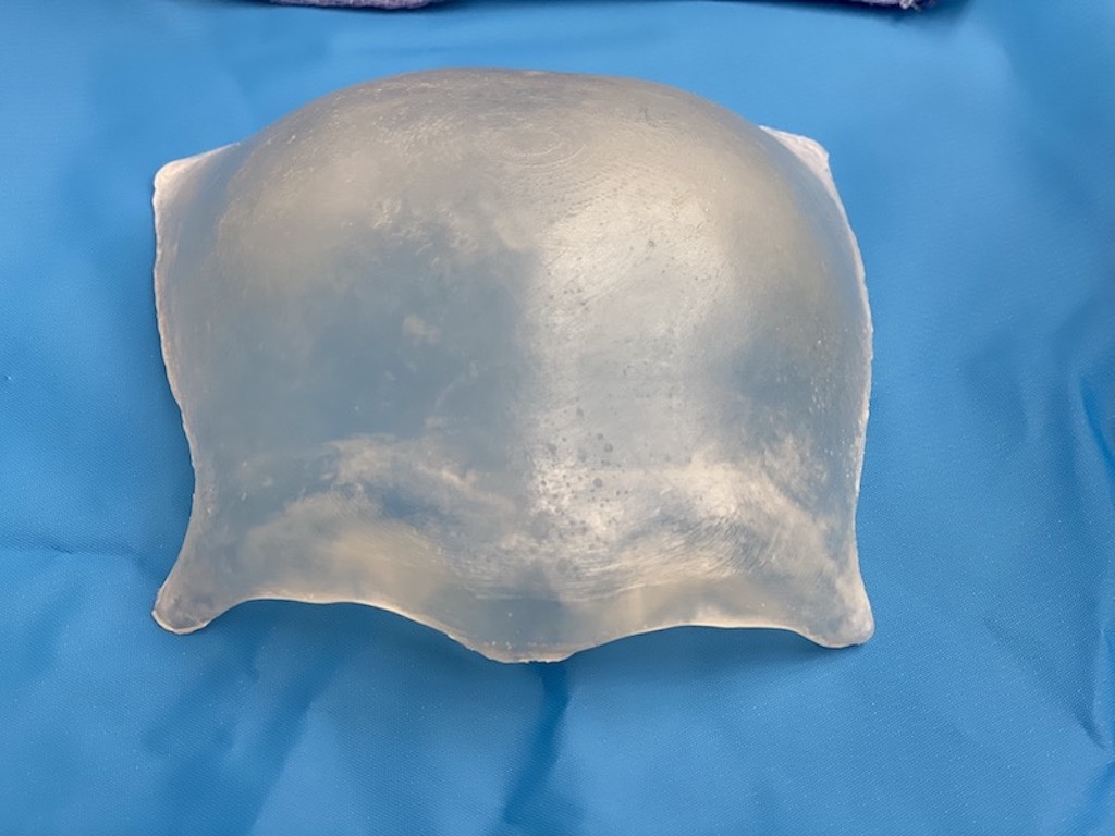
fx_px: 1675
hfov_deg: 36.8
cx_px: 558
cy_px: 418
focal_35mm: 52
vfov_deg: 28.0
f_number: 2
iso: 80
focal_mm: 6
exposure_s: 1/120
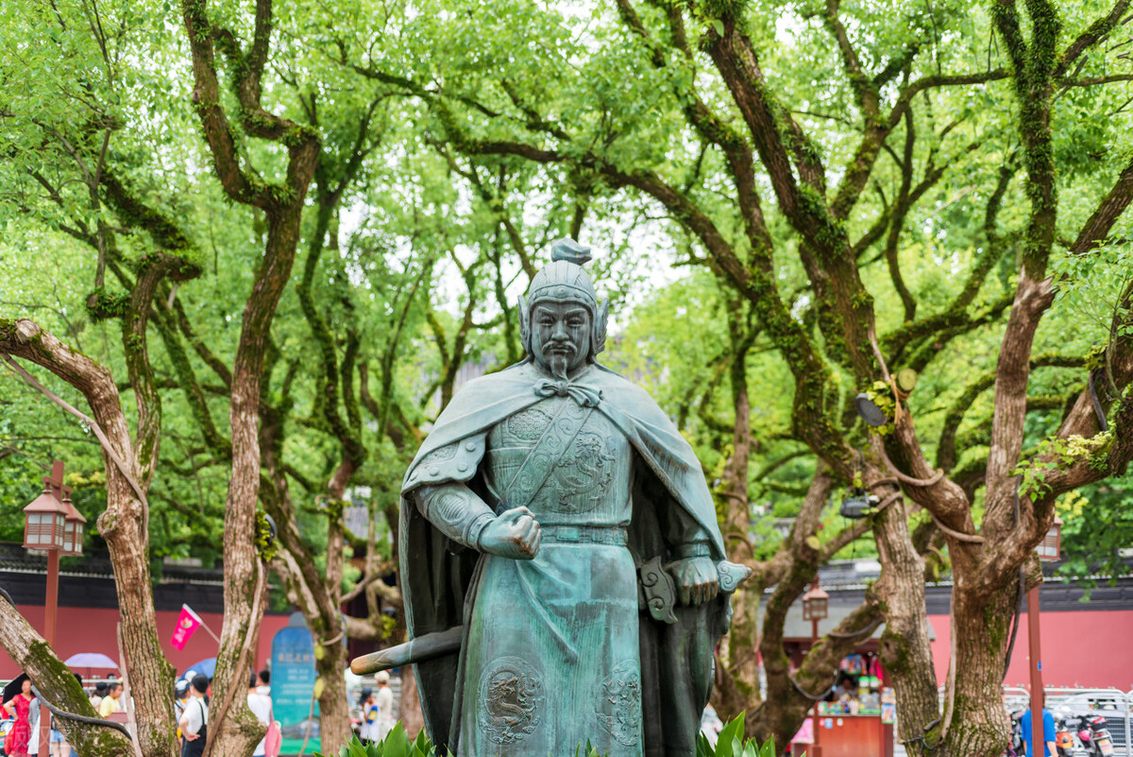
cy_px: 378
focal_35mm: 60
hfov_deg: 33.4
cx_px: 566
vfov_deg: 22.6
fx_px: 1889
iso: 64
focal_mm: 60
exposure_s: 1/250
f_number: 3.2
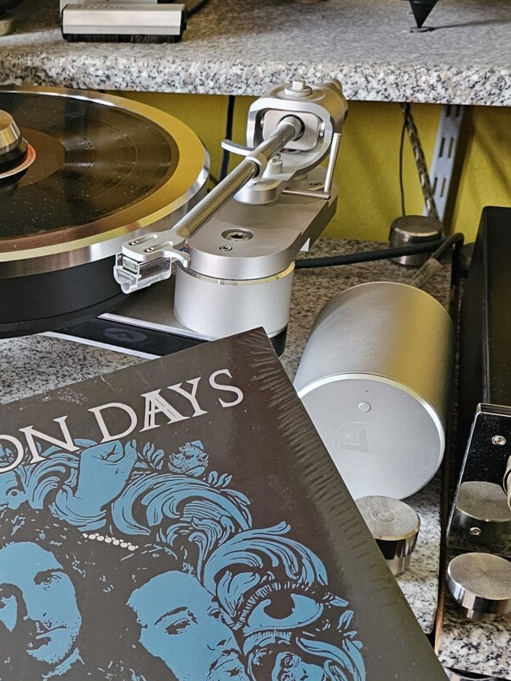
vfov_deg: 33.5
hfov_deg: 24.0
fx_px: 1122
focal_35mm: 57
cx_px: -54
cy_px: 457
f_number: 1.7
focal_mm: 6.3
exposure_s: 1/30
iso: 640
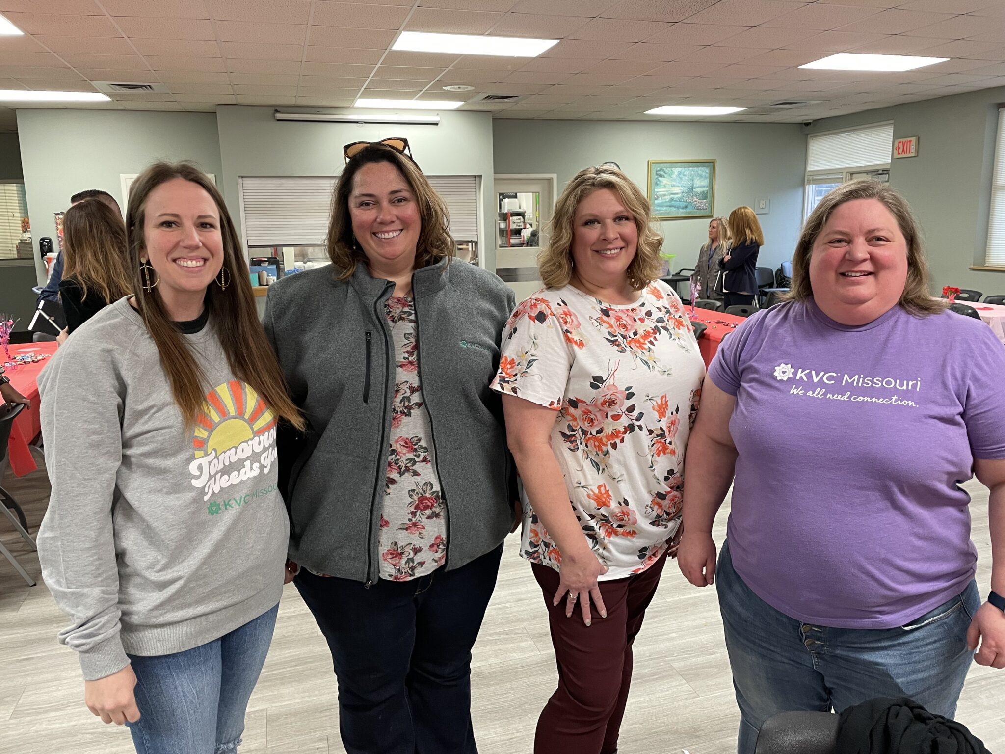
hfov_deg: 67.3
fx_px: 755
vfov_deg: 53.1
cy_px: 377
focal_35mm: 26
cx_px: 502
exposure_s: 1/60
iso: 160
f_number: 1.6
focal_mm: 4.2
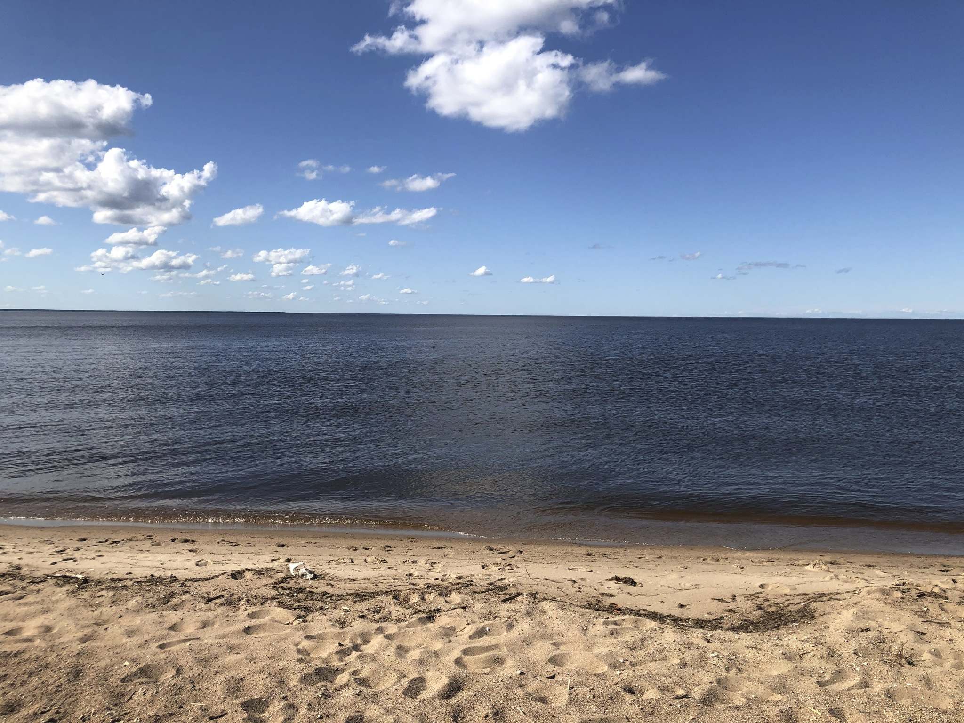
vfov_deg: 49.7
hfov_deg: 63.4
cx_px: 482
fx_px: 780
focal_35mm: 28
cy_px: 362
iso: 20
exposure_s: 1/2703
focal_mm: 3.99
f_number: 1.8
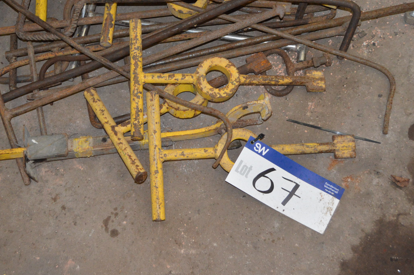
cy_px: 75
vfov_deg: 23.5
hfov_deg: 35.0
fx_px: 655
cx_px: 174
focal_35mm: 57
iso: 1000
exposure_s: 1/60
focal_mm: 26
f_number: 4.2
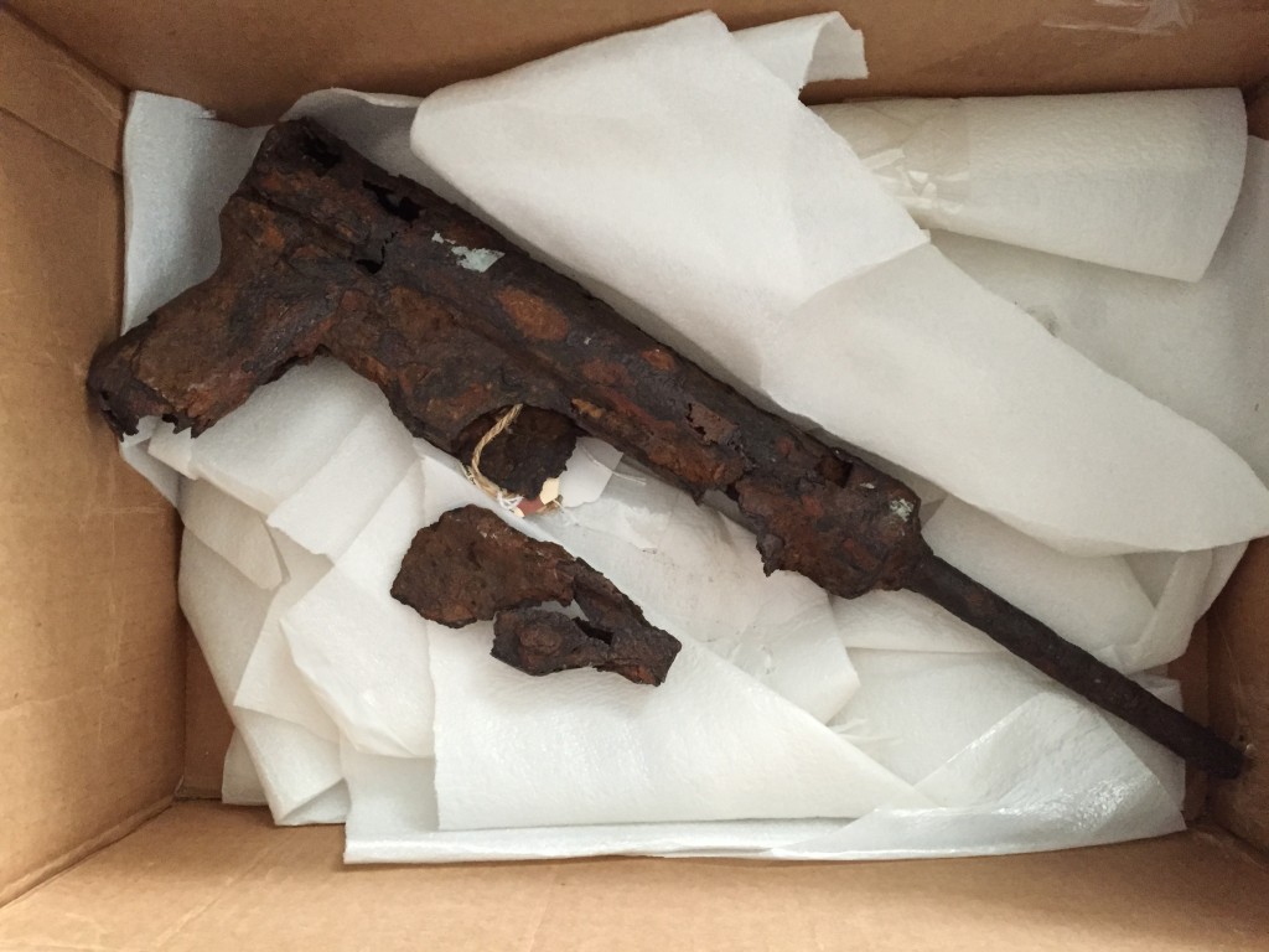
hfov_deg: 61.7
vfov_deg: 48.2
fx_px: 1063
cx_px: 634
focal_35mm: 29
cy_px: 476
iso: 320
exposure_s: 1/15
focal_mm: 4.15
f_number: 2.2
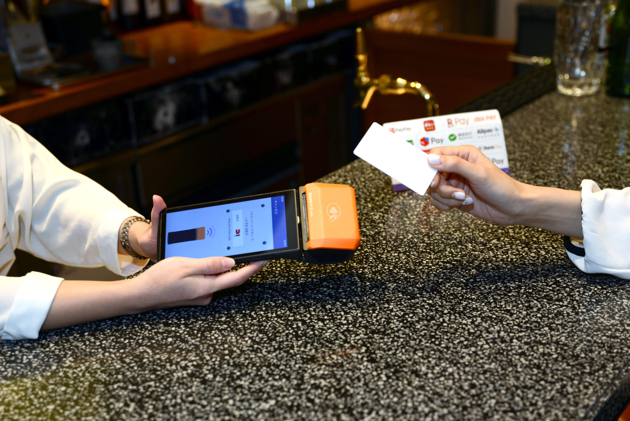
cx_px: 315
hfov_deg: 38.2
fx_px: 910
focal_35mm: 52
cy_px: 210
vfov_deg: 26.0
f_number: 3.5
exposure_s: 1/80
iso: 200
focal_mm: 52
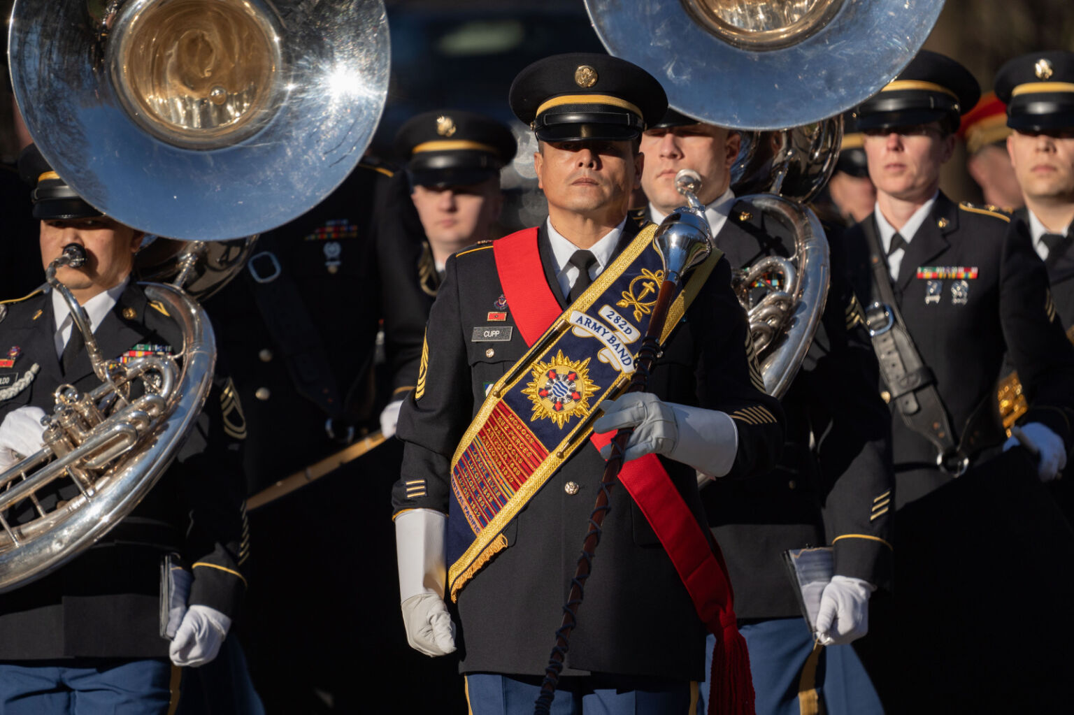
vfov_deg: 2.5
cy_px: 358
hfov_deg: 3.7
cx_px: 537
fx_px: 16492
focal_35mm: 553
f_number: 6.3
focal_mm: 553
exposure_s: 1/1250
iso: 400
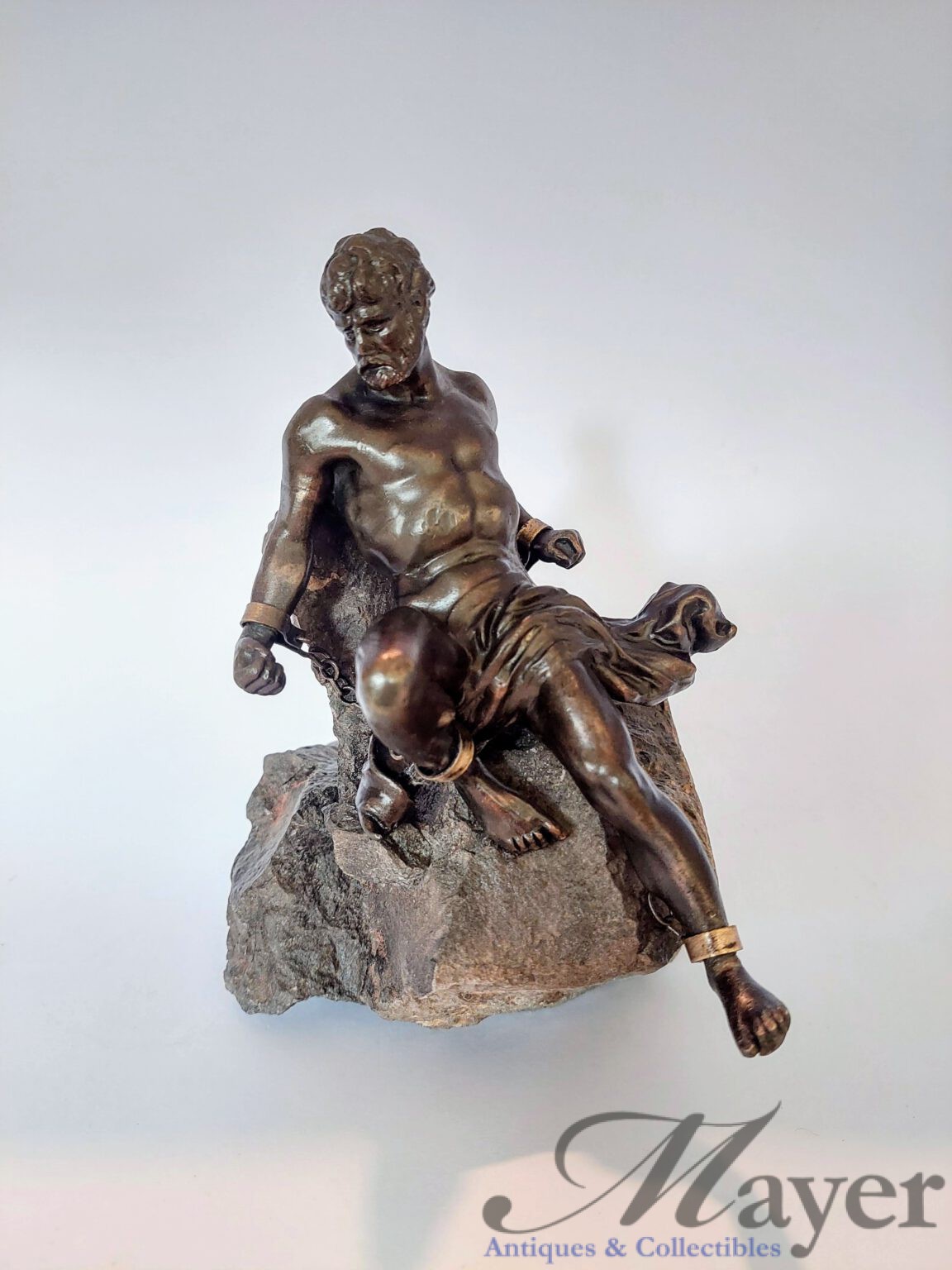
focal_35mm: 24
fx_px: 880
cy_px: 635
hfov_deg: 56.8
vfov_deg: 71.6
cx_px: 476
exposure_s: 1/50
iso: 400
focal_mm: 5.23
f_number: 1.8
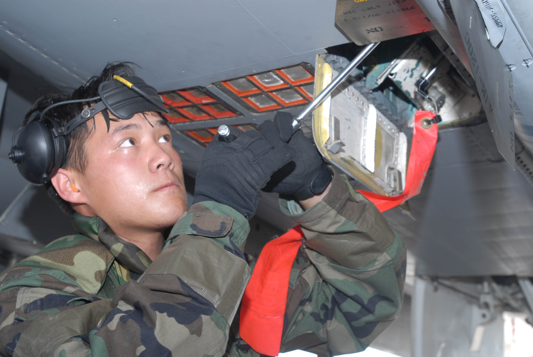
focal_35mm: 52
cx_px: 266
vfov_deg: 25.8
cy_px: 178
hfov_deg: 37.8
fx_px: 778
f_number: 5.6
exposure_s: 1/60
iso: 125
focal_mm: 35
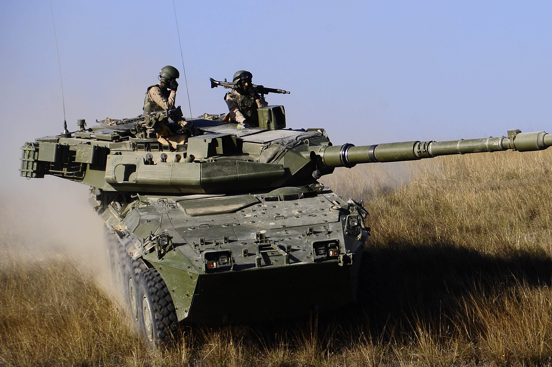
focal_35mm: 522
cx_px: 362
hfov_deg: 4.0
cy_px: 178
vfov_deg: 2.6
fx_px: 7995
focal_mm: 250
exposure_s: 1/320
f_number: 9
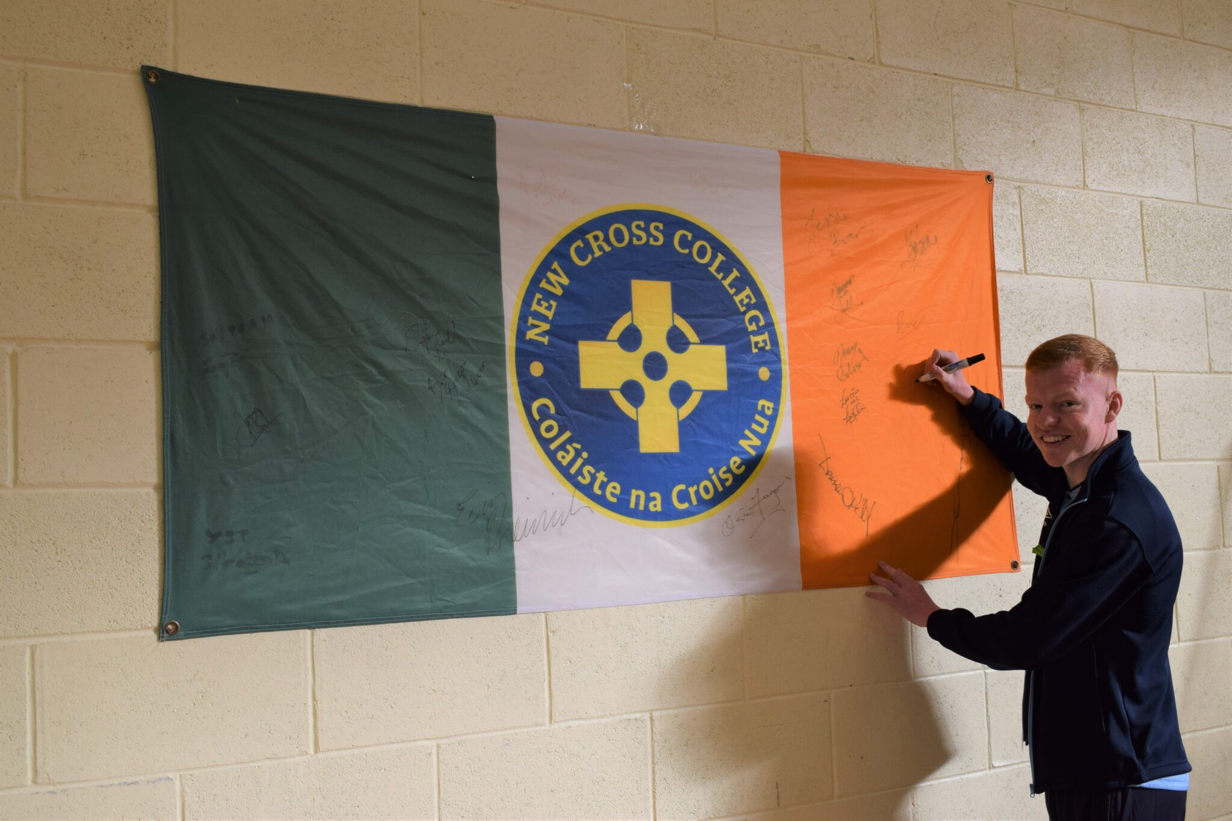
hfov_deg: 47.9
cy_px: 410
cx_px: 616
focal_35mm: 40
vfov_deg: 33.0
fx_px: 1386
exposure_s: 1/200
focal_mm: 27
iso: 400
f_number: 7.1
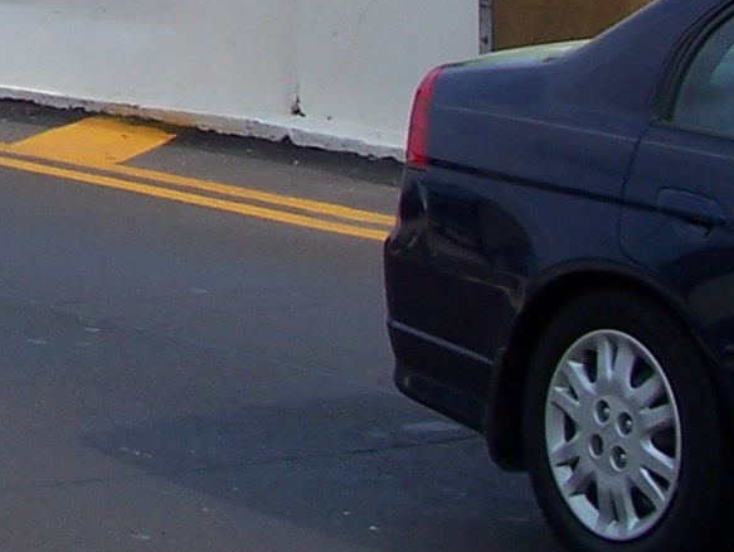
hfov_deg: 8.8
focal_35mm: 207
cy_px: -551
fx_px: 4392
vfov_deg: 6.9
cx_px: -952
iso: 64
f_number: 4
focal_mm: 7.8
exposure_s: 1/500
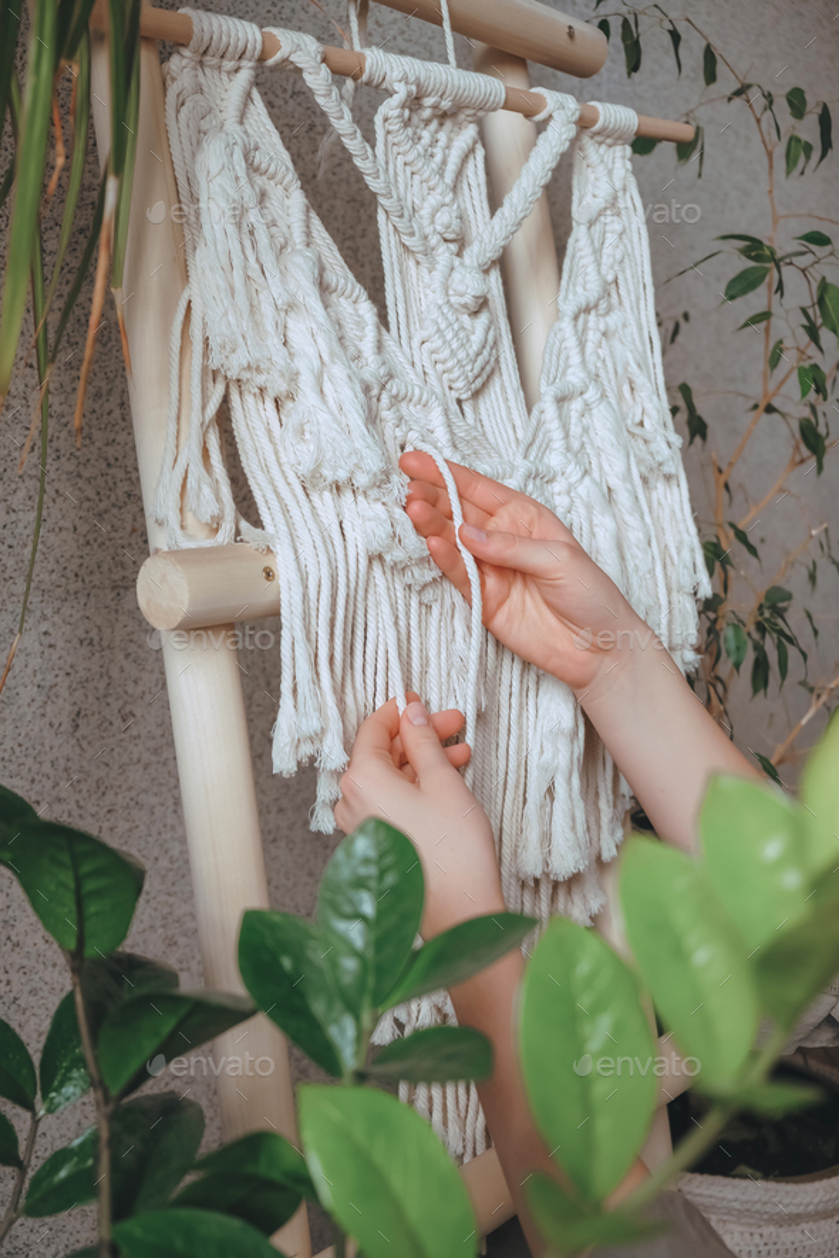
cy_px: 629
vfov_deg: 46.4
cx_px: 420
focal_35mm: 42
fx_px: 1468
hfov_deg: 31.9
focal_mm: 27.7
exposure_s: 1/125
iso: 250
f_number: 3.2
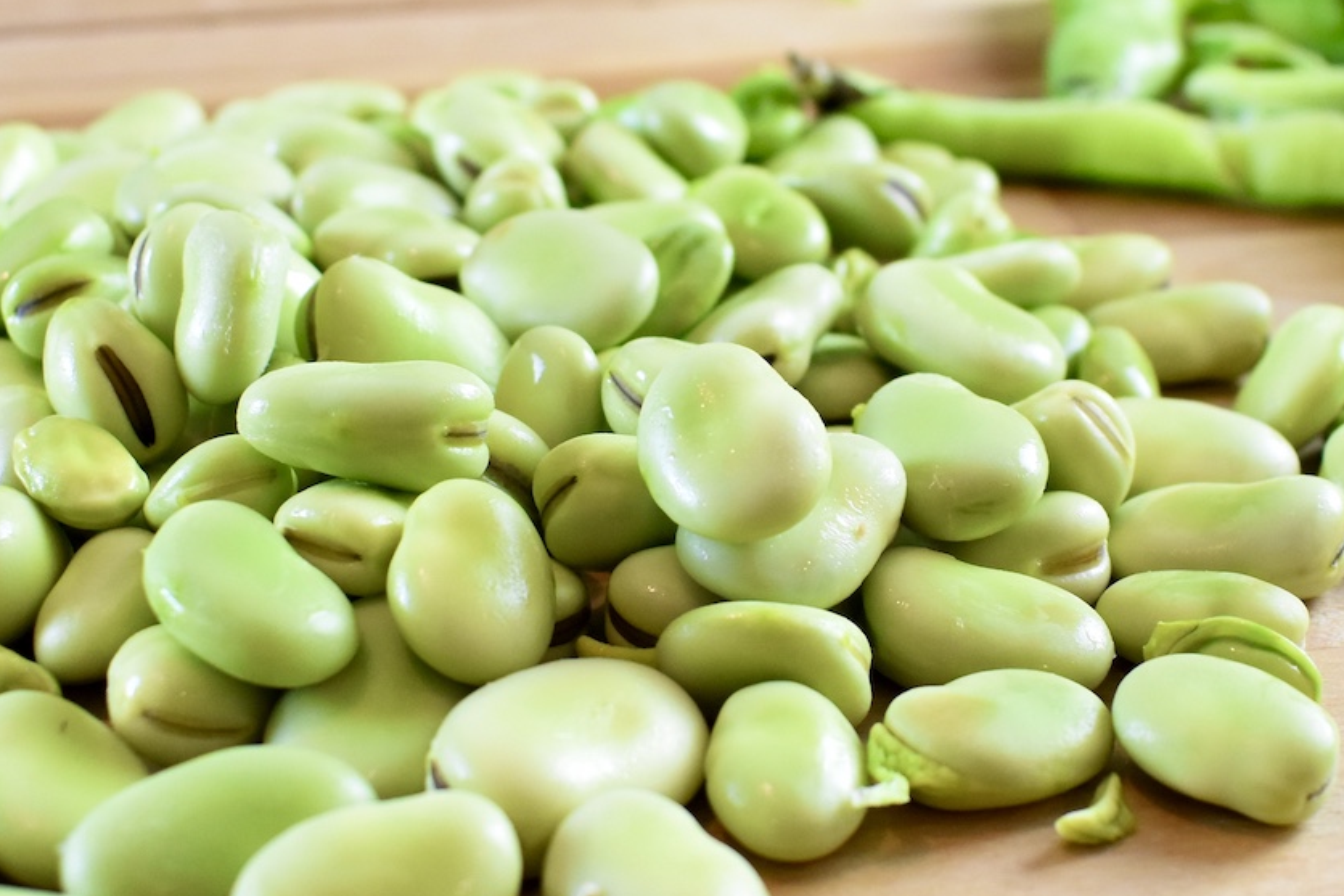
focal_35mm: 62
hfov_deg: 32.3
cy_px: 624
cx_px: 817
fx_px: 2314
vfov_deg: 21.8
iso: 1600
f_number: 4
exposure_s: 1/125
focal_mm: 18
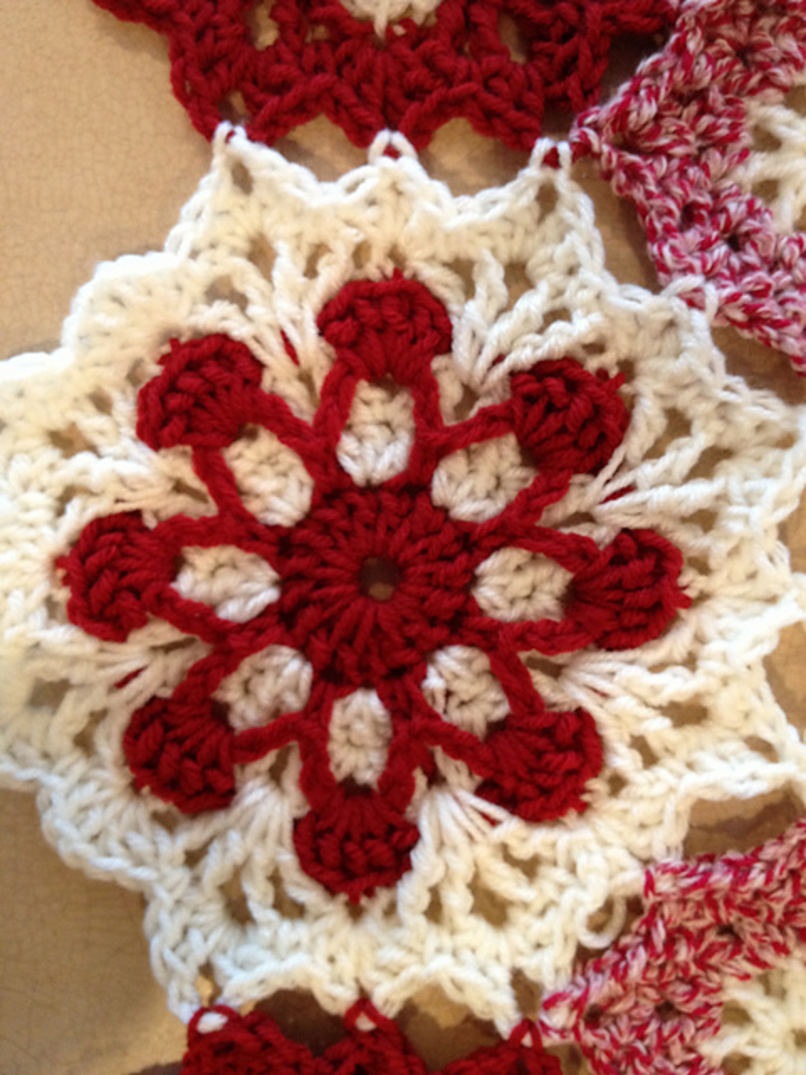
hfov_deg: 40.7
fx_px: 1087
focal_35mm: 35
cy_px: 538
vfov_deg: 52.6
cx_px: 403
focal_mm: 4.28
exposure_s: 1/20
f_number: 2.4
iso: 160
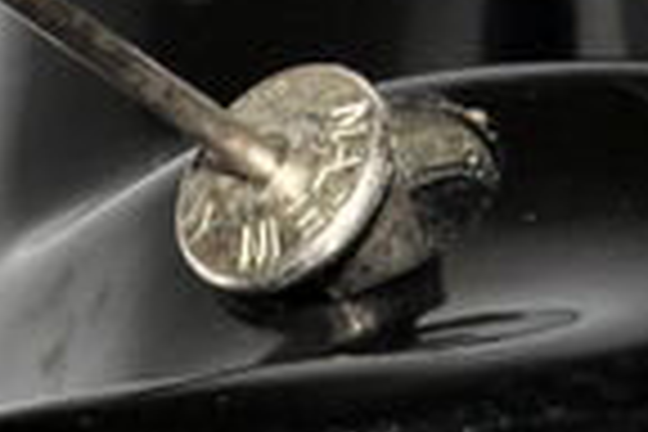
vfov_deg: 2.4
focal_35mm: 582
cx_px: 104
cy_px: 803
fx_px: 10475
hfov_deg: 3.5
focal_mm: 70
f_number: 16
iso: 400
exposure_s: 1/160
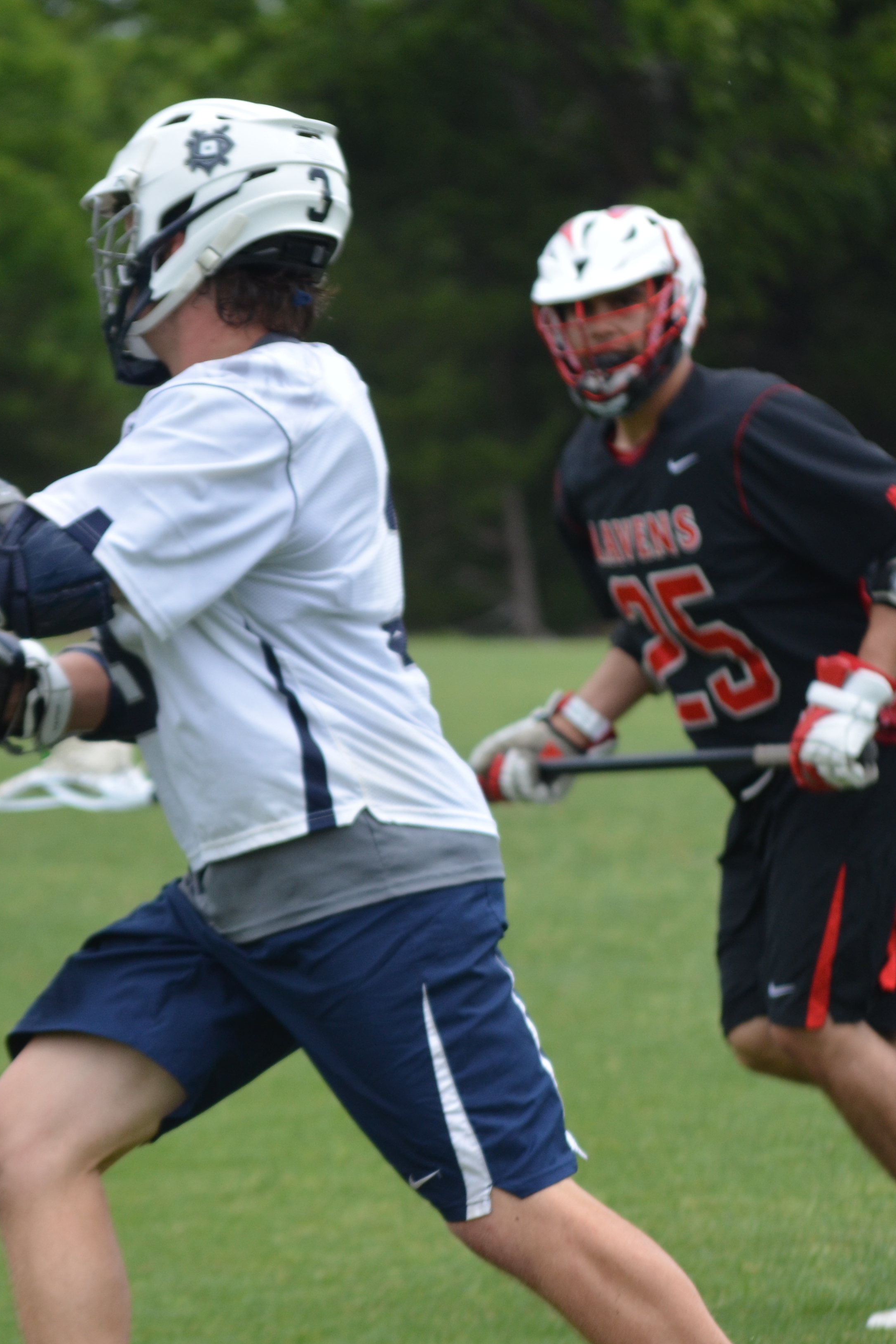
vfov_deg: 7.3
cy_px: 672
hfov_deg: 4.9
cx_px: 386
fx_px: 10555
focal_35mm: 283
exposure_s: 1/1250
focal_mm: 125
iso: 400
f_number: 5
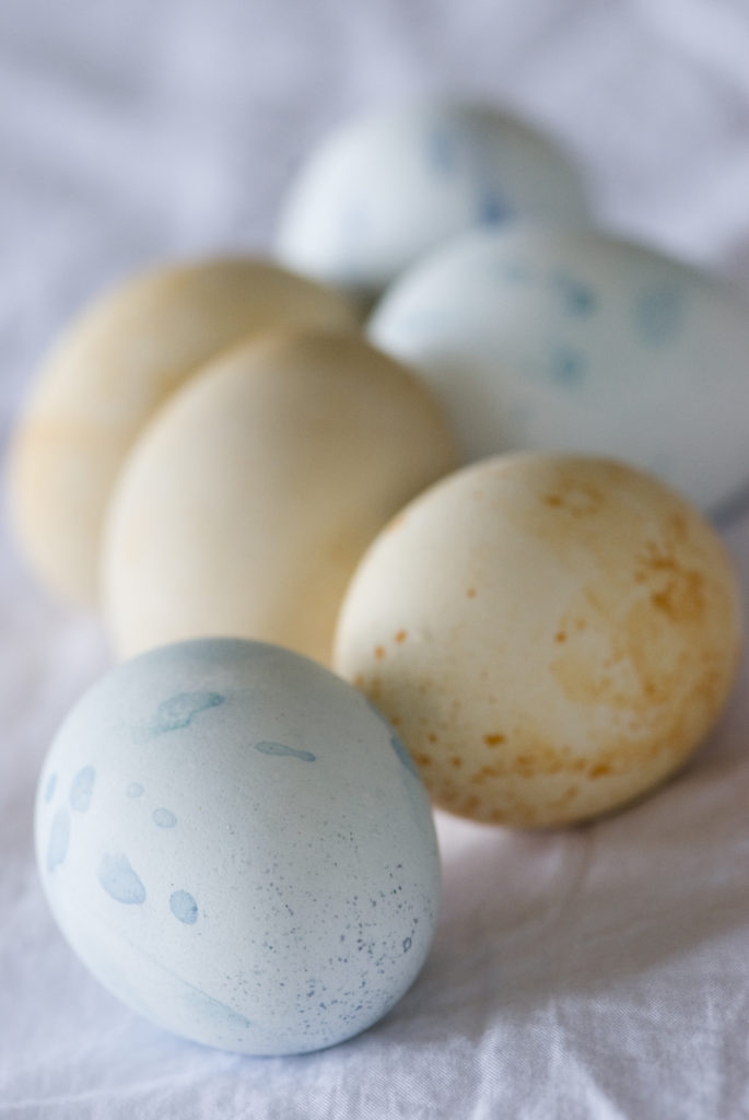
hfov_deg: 8.7
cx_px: 374
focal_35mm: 158
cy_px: 560
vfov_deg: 13.0
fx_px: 4903
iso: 400
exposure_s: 1/100
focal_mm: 105
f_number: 5
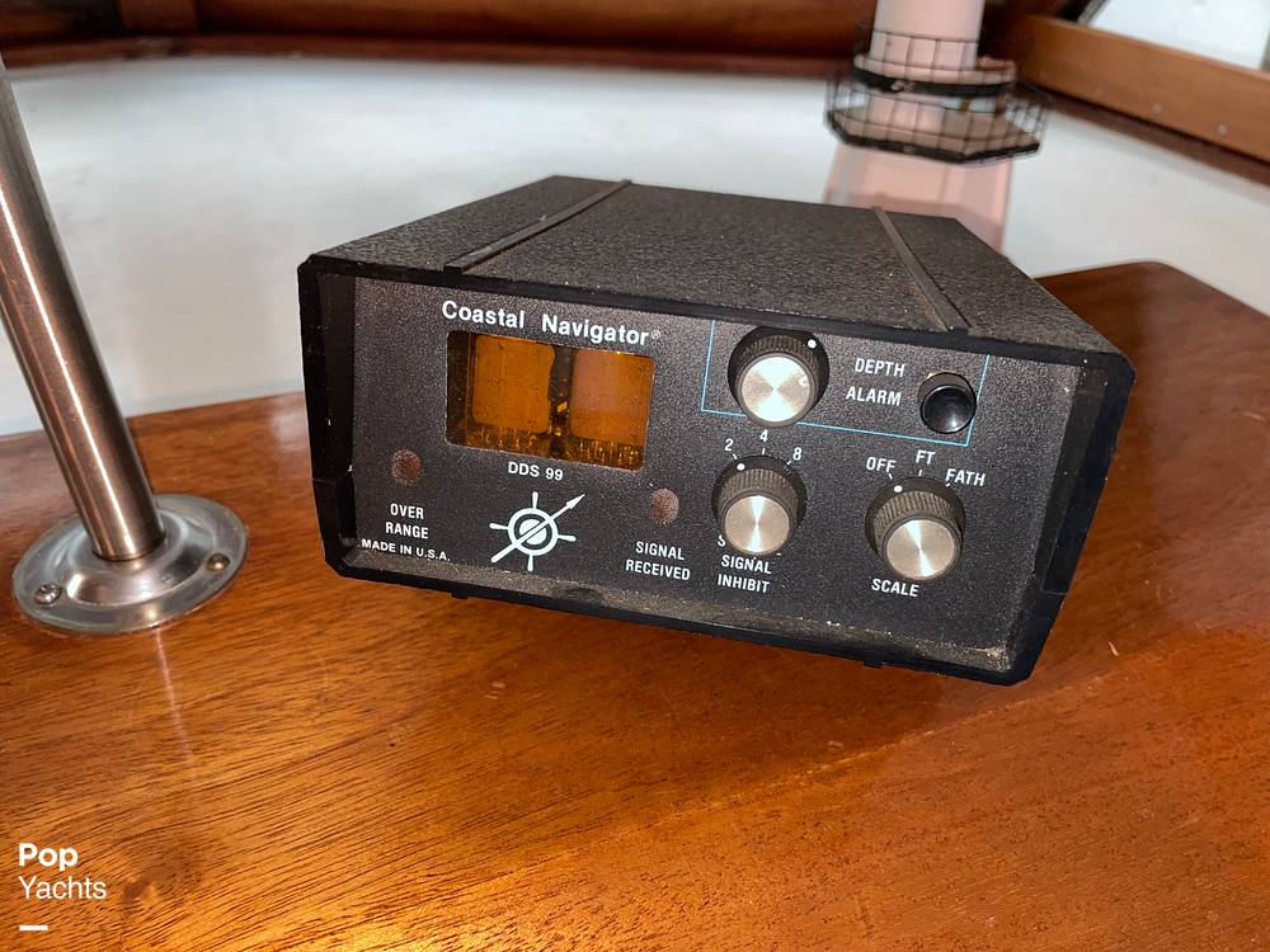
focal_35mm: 26
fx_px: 954
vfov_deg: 53.1
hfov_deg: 67.3
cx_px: 635
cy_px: 476
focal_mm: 4.2
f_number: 1.6
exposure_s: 1/15
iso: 80
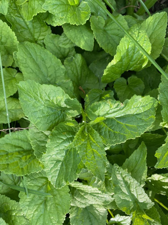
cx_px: 84
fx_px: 162
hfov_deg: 54.9
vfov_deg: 69.4
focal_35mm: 25
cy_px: 112
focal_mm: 4.25
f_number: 1.8
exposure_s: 1/122
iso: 32
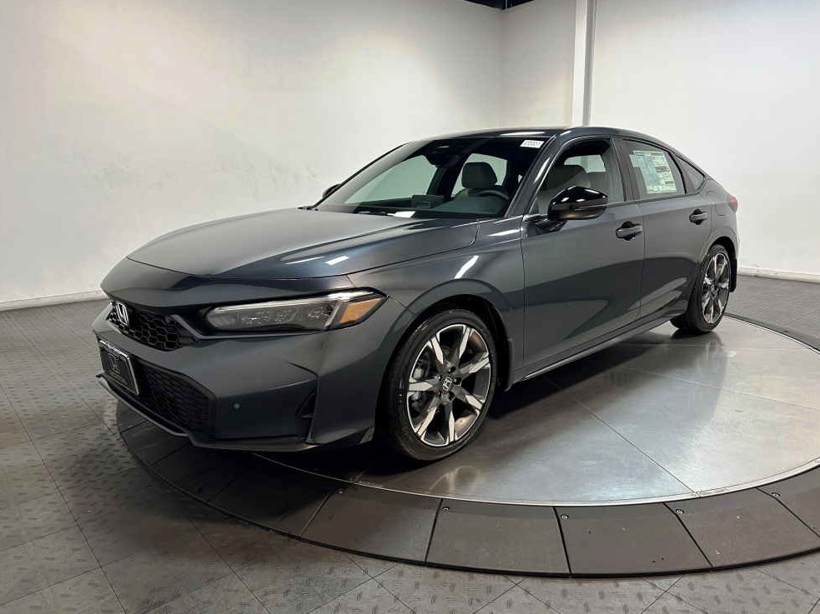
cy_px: 301
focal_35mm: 25
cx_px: 415
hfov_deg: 69.4
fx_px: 592
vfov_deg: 54.9
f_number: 1.78
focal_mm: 6.86
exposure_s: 1/60
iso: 250
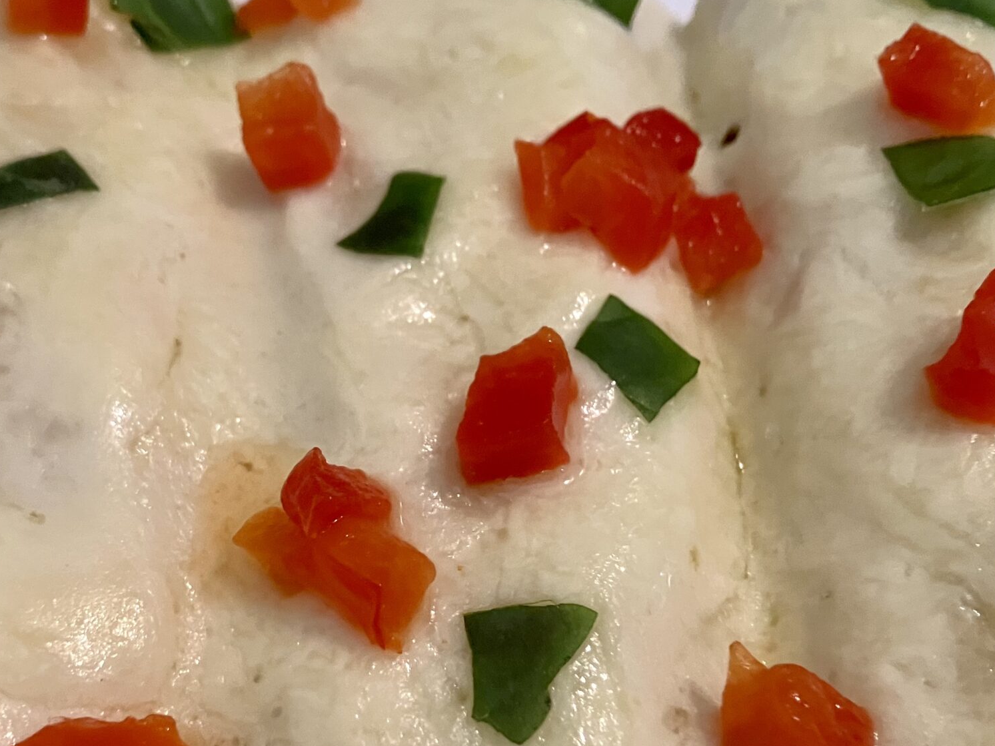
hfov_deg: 39.6
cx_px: 471
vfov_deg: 29.7
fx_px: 1380
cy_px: 581
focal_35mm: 48
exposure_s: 1/60
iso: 250
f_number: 1.8
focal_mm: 3.99
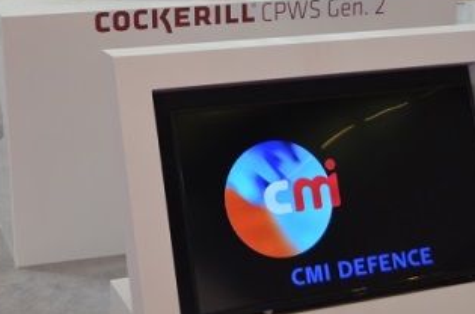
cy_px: 61
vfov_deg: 20.0
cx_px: 170
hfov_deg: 30.0
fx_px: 881
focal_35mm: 67
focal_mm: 22
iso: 400
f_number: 4
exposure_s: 1/60
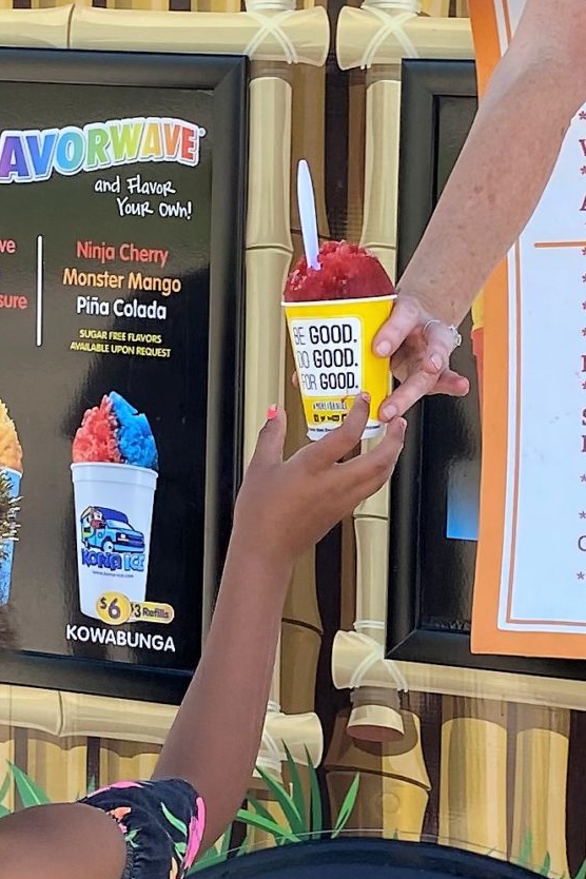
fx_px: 2026
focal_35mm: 83
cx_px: 12
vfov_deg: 24.3
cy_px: 595
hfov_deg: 16.2
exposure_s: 1/520
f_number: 1.8
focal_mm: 4.25
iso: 32
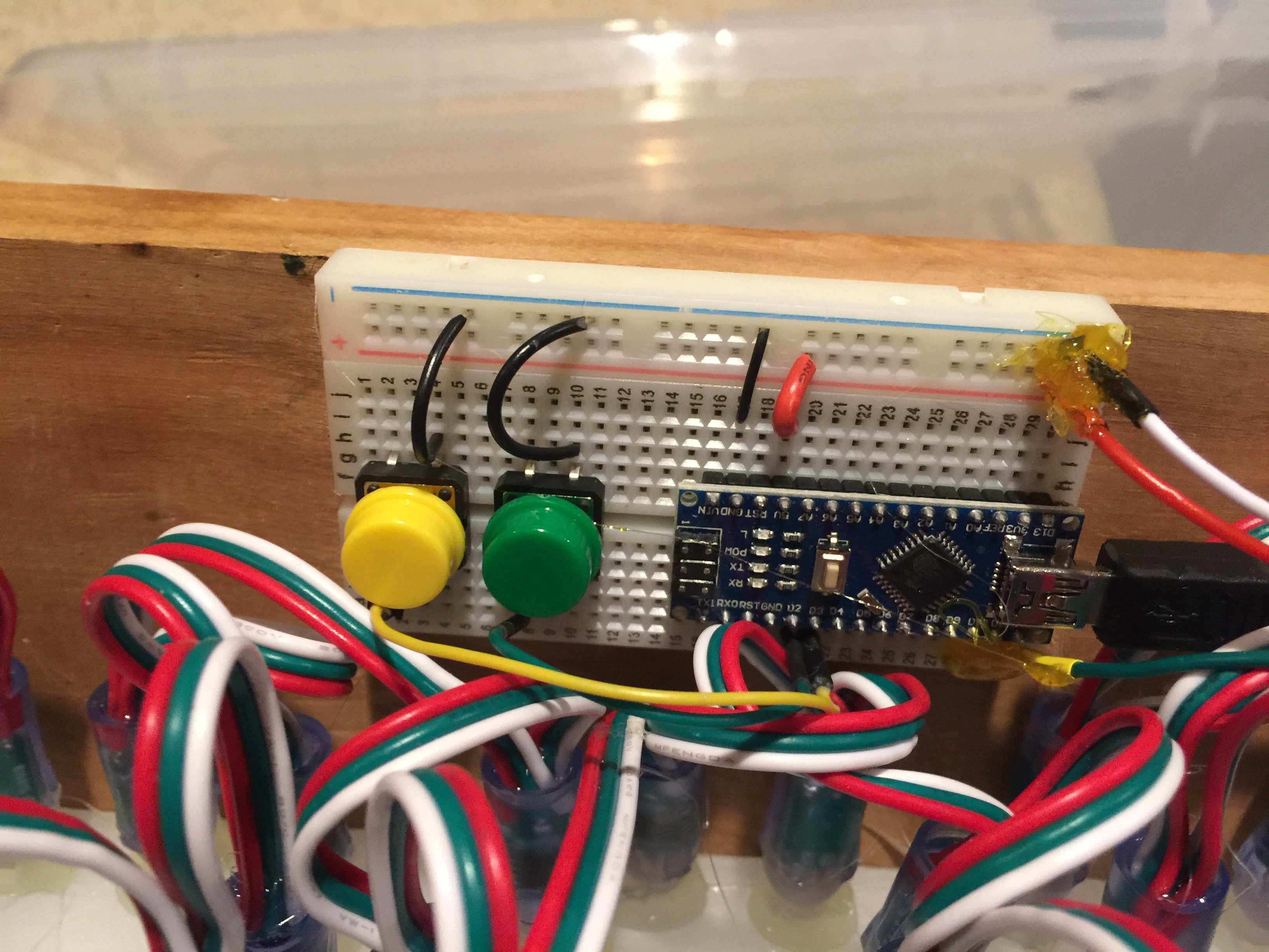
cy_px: 476
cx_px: 634
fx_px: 1063
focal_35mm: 29
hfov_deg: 61.7
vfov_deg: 48.2
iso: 100
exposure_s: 1/10
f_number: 2.2
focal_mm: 4.15
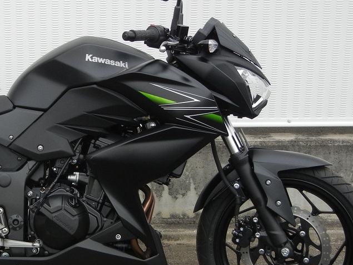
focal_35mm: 85
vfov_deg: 17.3
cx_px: 49
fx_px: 867
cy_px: 162
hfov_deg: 22.6
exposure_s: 1/473
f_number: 3.8
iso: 160
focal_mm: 8.1
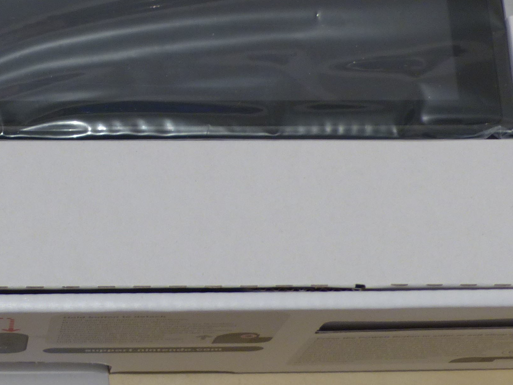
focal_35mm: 111
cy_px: -9
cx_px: 58
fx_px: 1645
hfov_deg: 17.5
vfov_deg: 13.1
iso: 125
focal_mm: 8.1
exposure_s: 1/8
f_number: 2.8
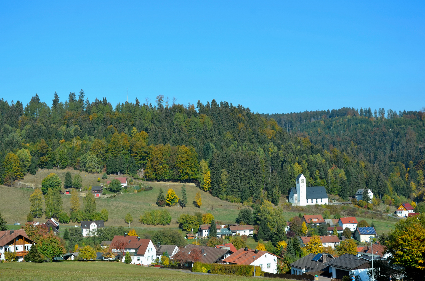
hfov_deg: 37.6
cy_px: 140
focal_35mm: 53
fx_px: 624
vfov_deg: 25.4
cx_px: 217
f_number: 8
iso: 100
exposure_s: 1/250
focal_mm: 34
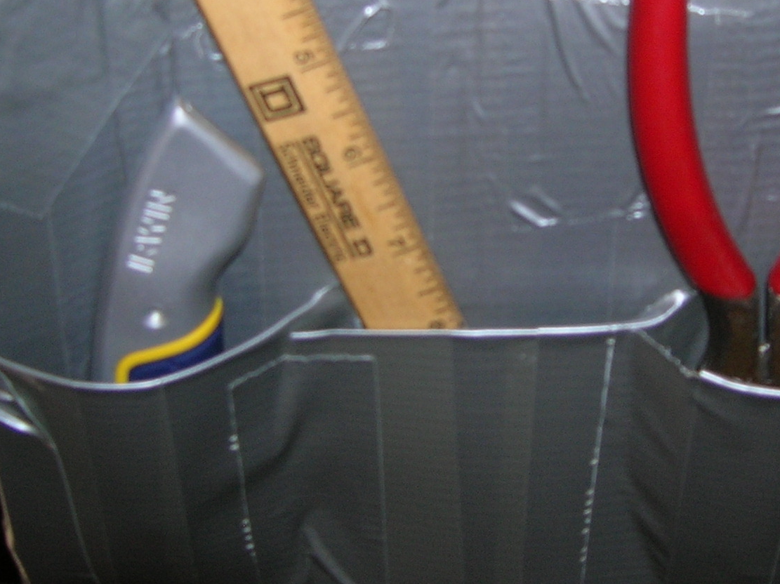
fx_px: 1576
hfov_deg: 27.5
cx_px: 554
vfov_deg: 20.9
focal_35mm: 70
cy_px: 165
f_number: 2.9
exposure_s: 1/60.1
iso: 50
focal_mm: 5.7
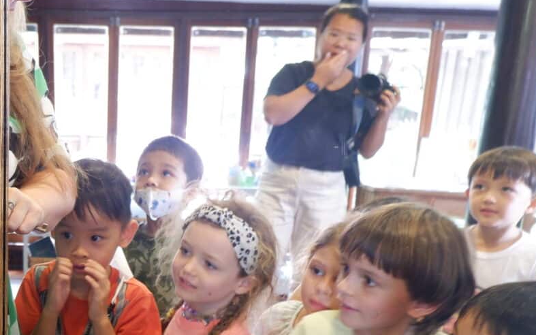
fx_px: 891
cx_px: -54
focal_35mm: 61
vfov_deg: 20.8
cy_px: 315
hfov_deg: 30.0
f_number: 3.5
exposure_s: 1/25
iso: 1000
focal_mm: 15
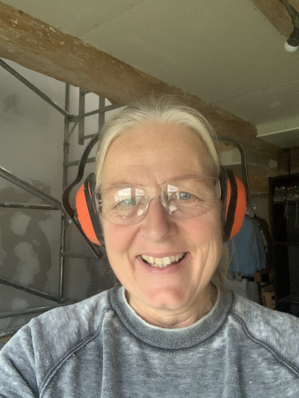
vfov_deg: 56.8
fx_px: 369
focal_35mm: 32
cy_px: 199
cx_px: 150
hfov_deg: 44.2
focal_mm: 2.87
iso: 320
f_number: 2.2
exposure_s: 1/44
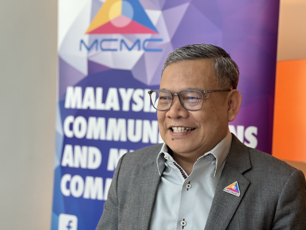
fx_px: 681
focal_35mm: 77
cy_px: 115
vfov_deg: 19.1
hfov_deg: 25.3
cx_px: 153
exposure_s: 1/33
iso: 320
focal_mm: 9
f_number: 2.8
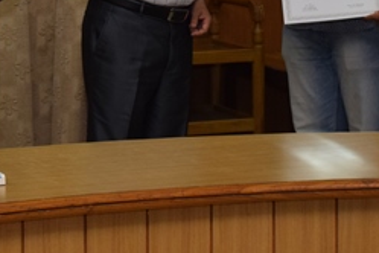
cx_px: 97
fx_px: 1811
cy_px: -72
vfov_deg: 7.9
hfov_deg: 11.9
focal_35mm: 172
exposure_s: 1/80
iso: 800
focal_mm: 38
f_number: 5.6
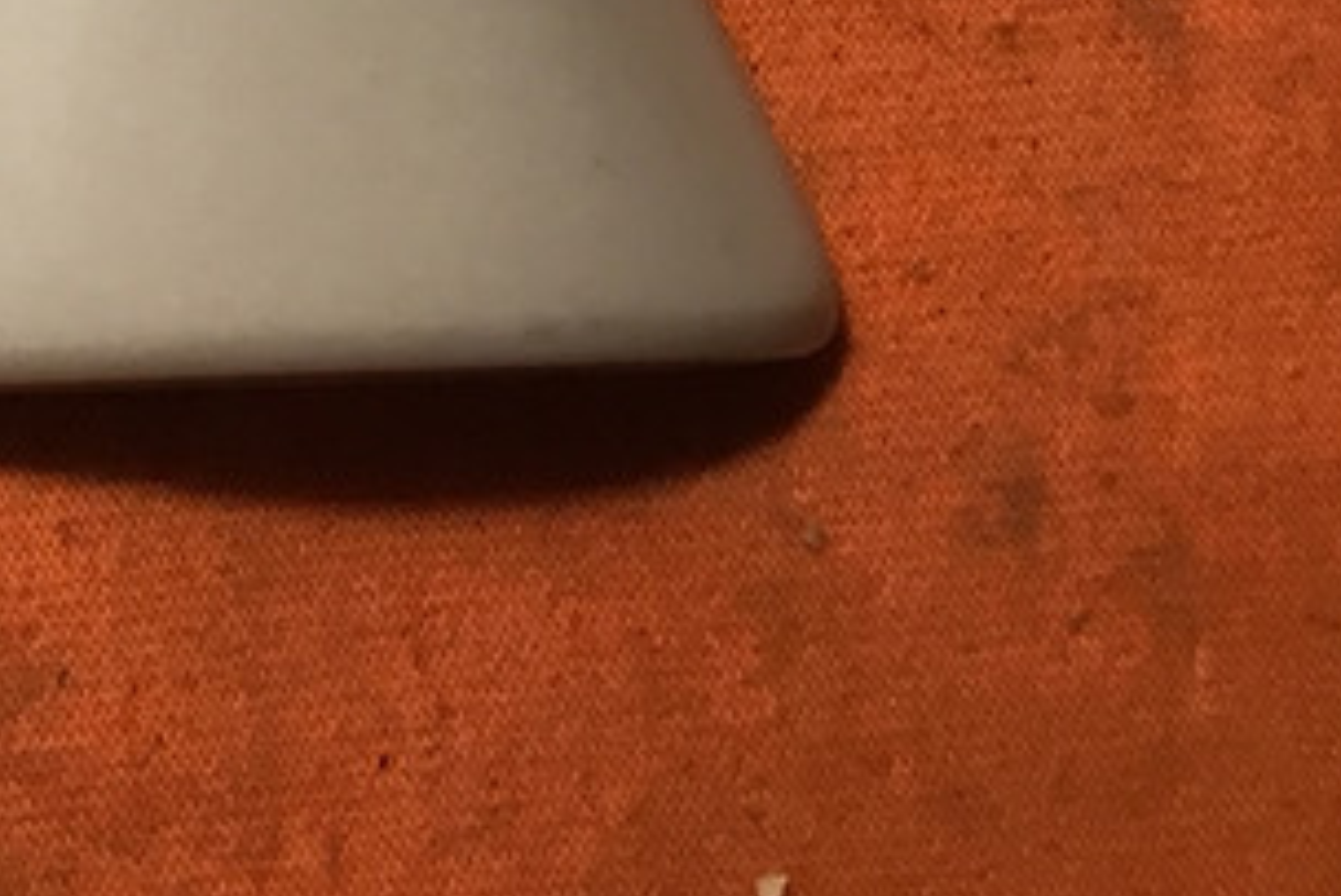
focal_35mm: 113
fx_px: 4211
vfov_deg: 11.4
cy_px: -658
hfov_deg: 16.0
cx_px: -862
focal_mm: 3.3
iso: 64
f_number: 2.4
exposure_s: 1/30
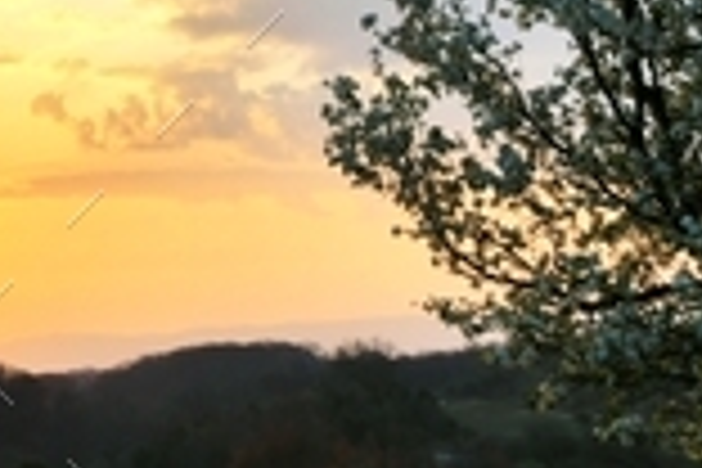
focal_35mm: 102
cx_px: -72
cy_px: -124
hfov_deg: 19.2
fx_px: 1989
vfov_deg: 13.0
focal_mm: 18
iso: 200
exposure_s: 1/320
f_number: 9
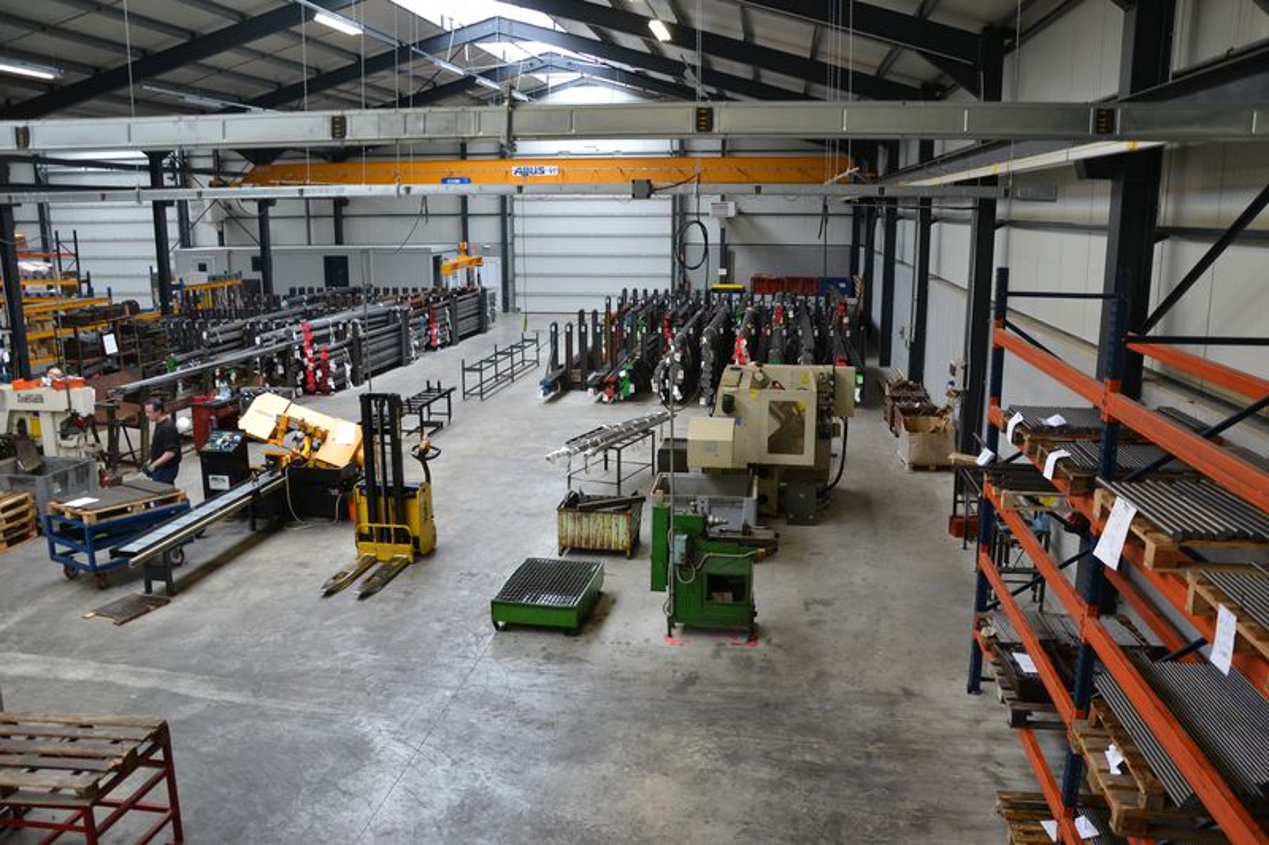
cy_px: 422
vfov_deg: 47.9
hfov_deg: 67.4
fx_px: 951
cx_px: 634
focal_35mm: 27
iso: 400
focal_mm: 18
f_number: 3.5
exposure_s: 1/50
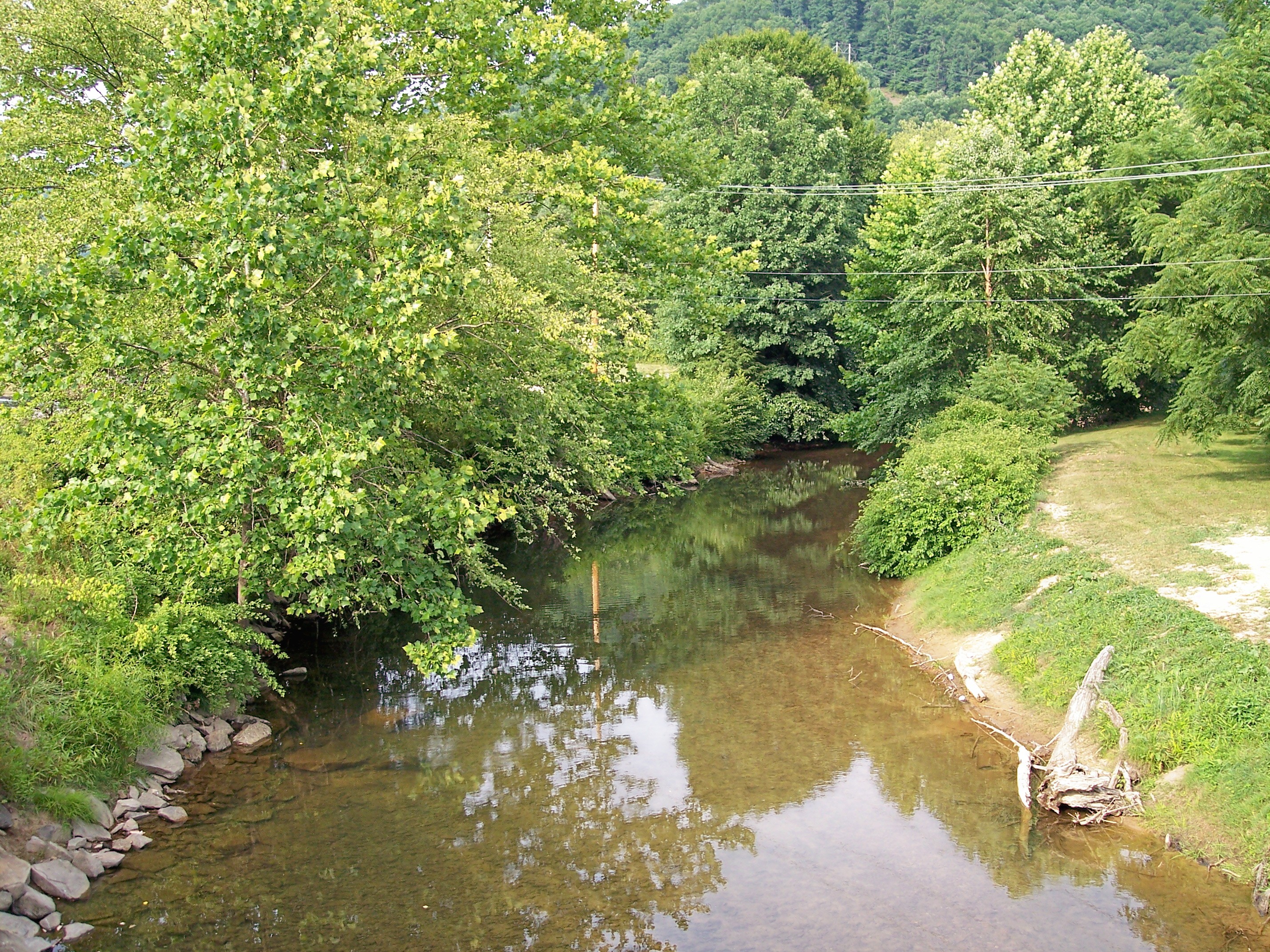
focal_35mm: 39
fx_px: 1431
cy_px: 476
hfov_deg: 47.9
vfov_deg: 36.8
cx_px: 635
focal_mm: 8
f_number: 3.4
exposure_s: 1/250
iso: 100
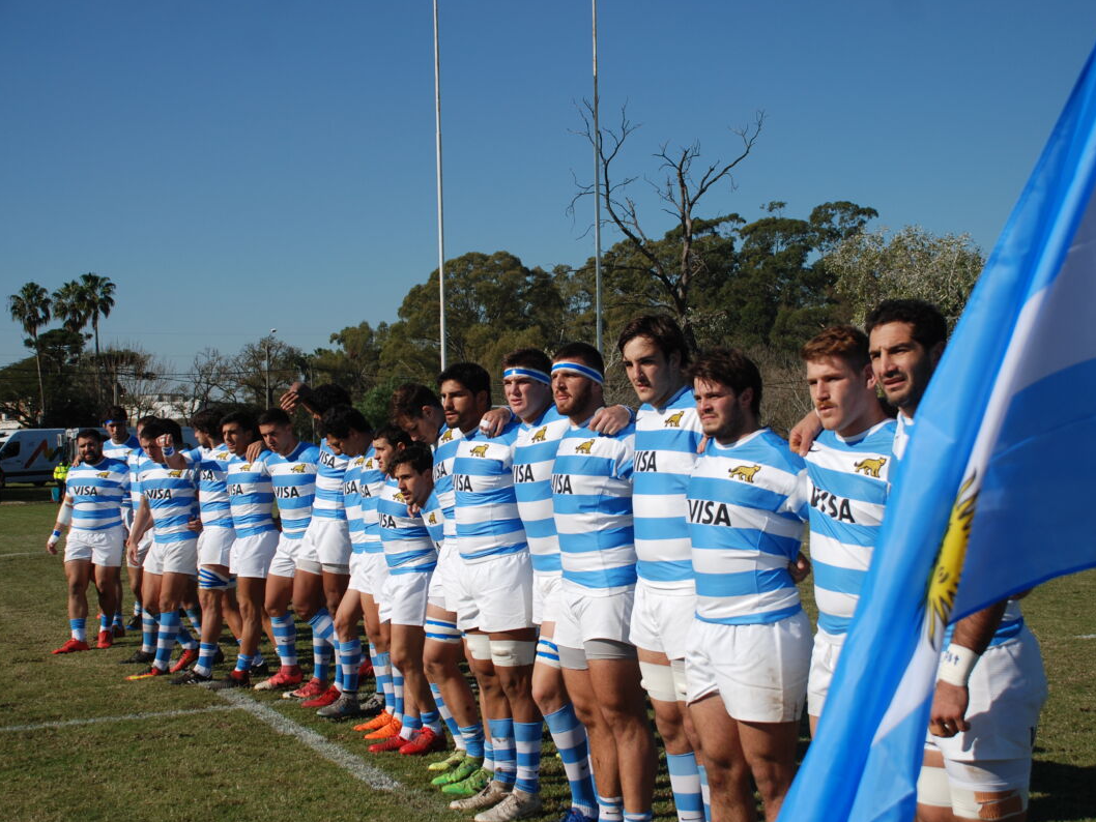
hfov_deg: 37.8
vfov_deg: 28.8
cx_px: 582
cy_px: 410
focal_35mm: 51
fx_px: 1601
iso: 100
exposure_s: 1/1000
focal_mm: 31
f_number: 4.2
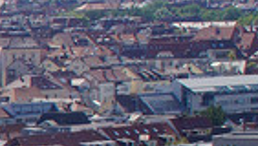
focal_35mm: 318
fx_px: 2180
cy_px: 254
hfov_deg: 6.1
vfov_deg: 3.8
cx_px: -585
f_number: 13
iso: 100
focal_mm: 28
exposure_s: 1/160
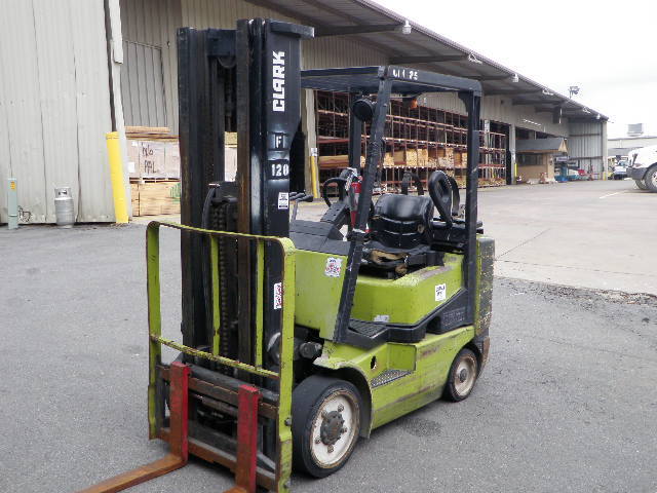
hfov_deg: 51.4
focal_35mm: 36
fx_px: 683
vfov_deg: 39.7
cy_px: 246
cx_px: 328
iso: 50
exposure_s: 1/100
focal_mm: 6.53
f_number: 4.5
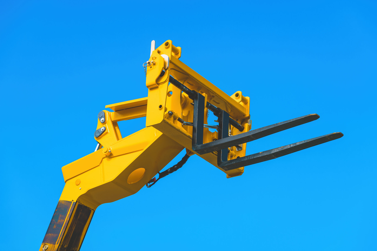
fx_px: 1257
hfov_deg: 17.1
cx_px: 188
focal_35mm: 120
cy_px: 126
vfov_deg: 11.4
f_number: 6.3
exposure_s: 1/250
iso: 64
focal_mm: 120
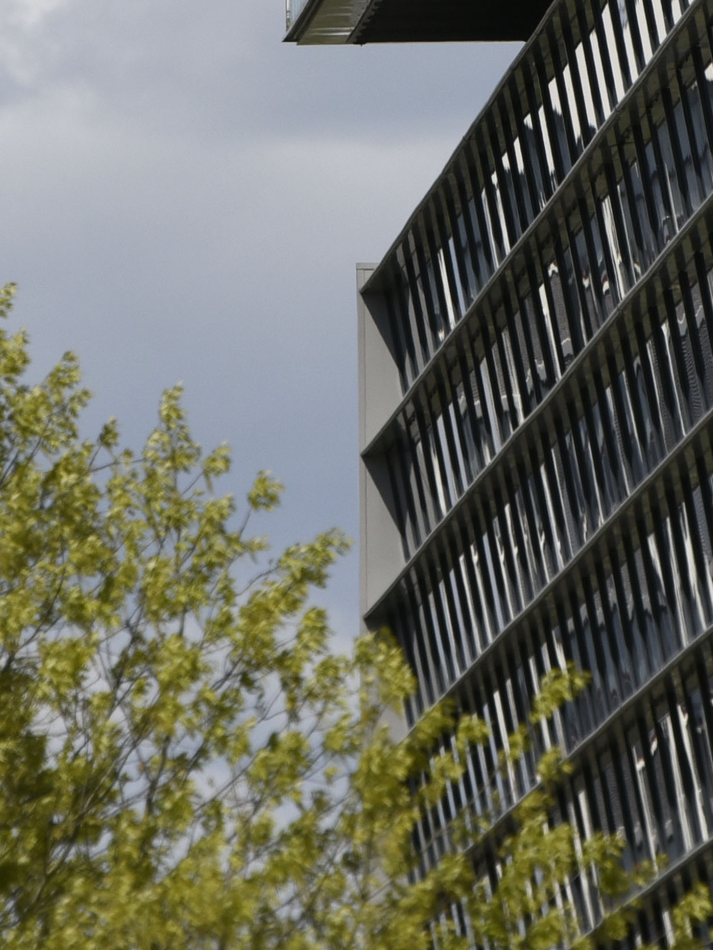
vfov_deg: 1.9
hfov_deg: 1.4
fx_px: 28864
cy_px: 137
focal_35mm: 1051
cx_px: 472
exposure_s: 1/2000
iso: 320
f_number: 8
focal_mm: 300
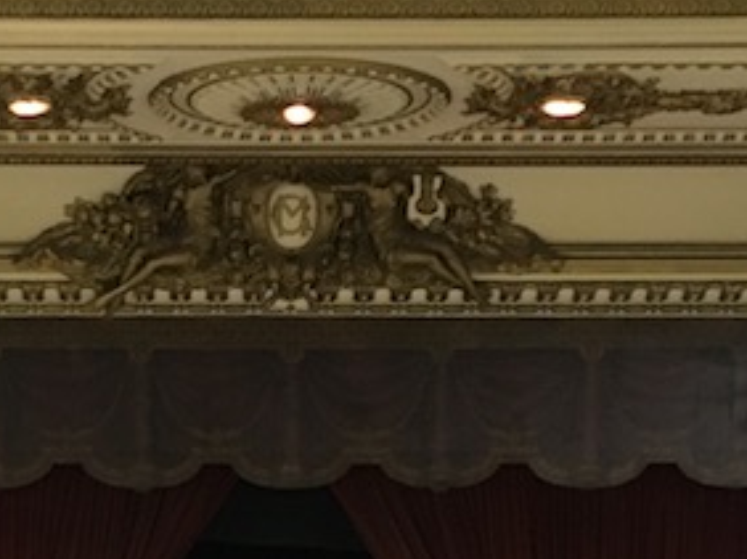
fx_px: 2221
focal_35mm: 103
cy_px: 933
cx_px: 273
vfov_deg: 13.2
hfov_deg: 19.1
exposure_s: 1/20
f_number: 2.2
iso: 200
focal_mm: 4.15
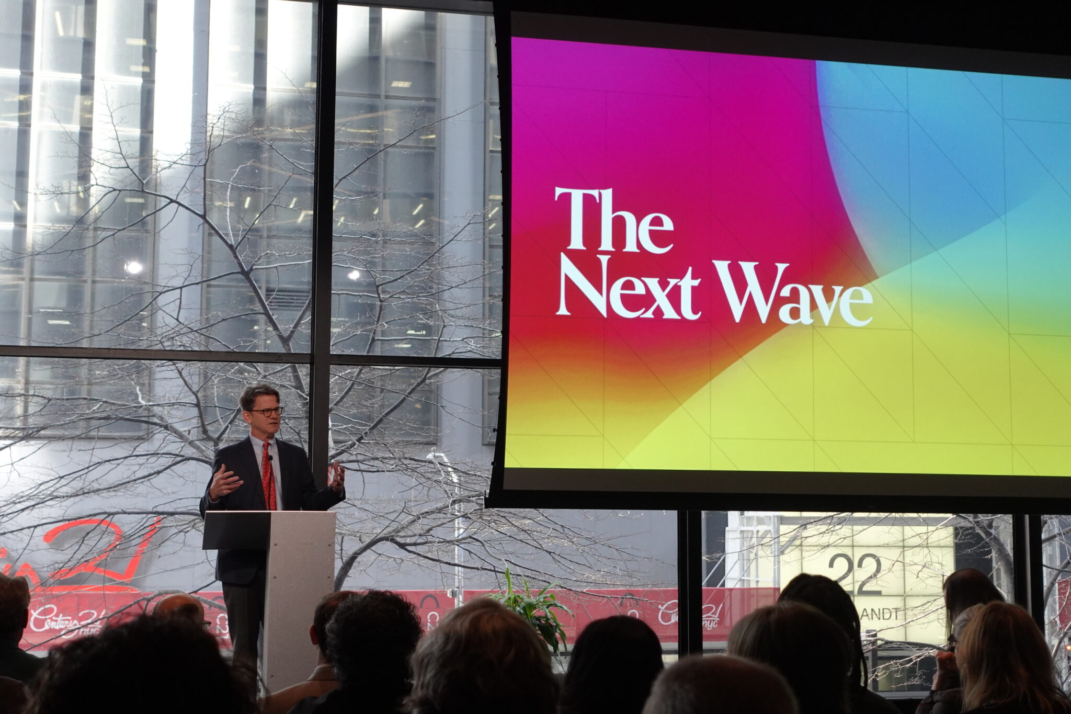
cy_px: 357
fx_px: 1606
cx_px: 536
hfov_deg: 36.9
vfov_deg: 25.1
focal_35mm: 54
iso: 800
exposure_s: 1/60
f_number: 2.8
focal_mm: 20.33
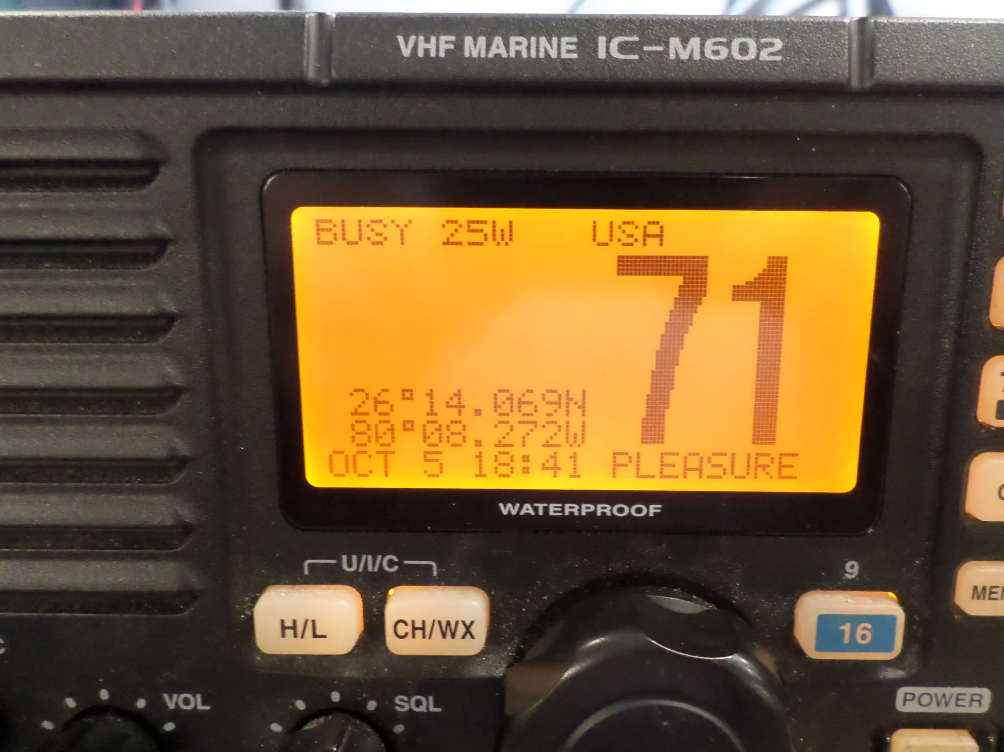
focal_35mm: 31
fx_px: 899
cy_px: 440
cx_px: 553
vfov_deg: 45.3
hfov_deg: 58.2
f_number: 2.5
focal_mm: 4.5
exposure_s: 1/30
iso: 400
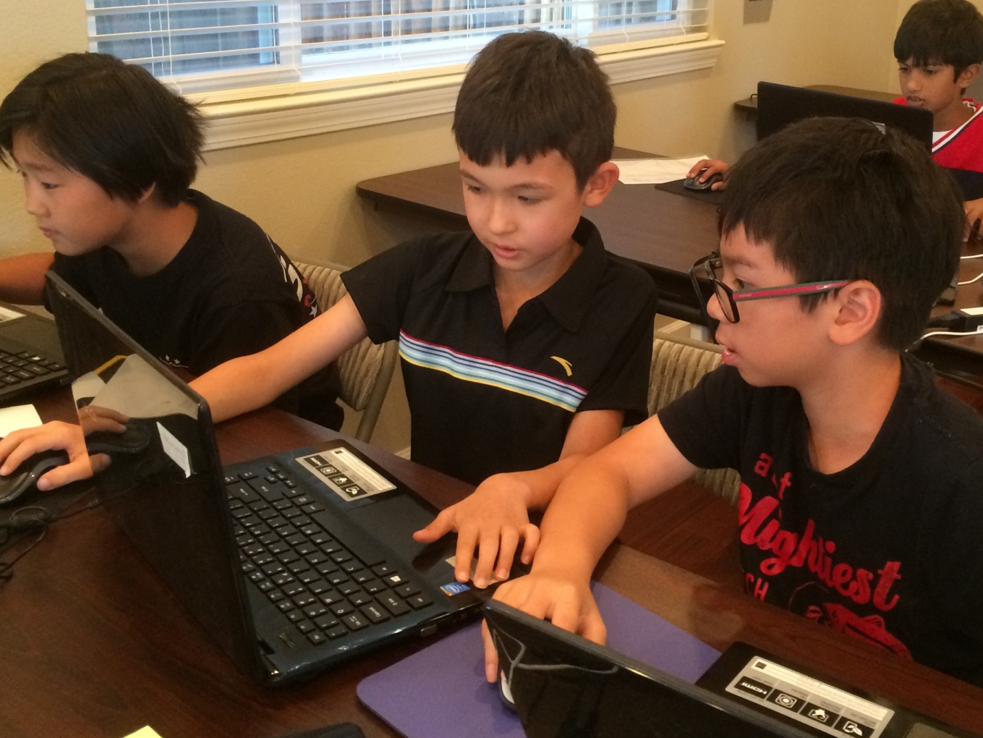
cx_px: 527
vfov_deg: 44.2
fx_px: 909
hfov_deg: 56.7
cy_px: 383
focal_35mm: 32
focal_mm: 4.15
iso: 250
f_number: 2.2
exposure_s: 1/30
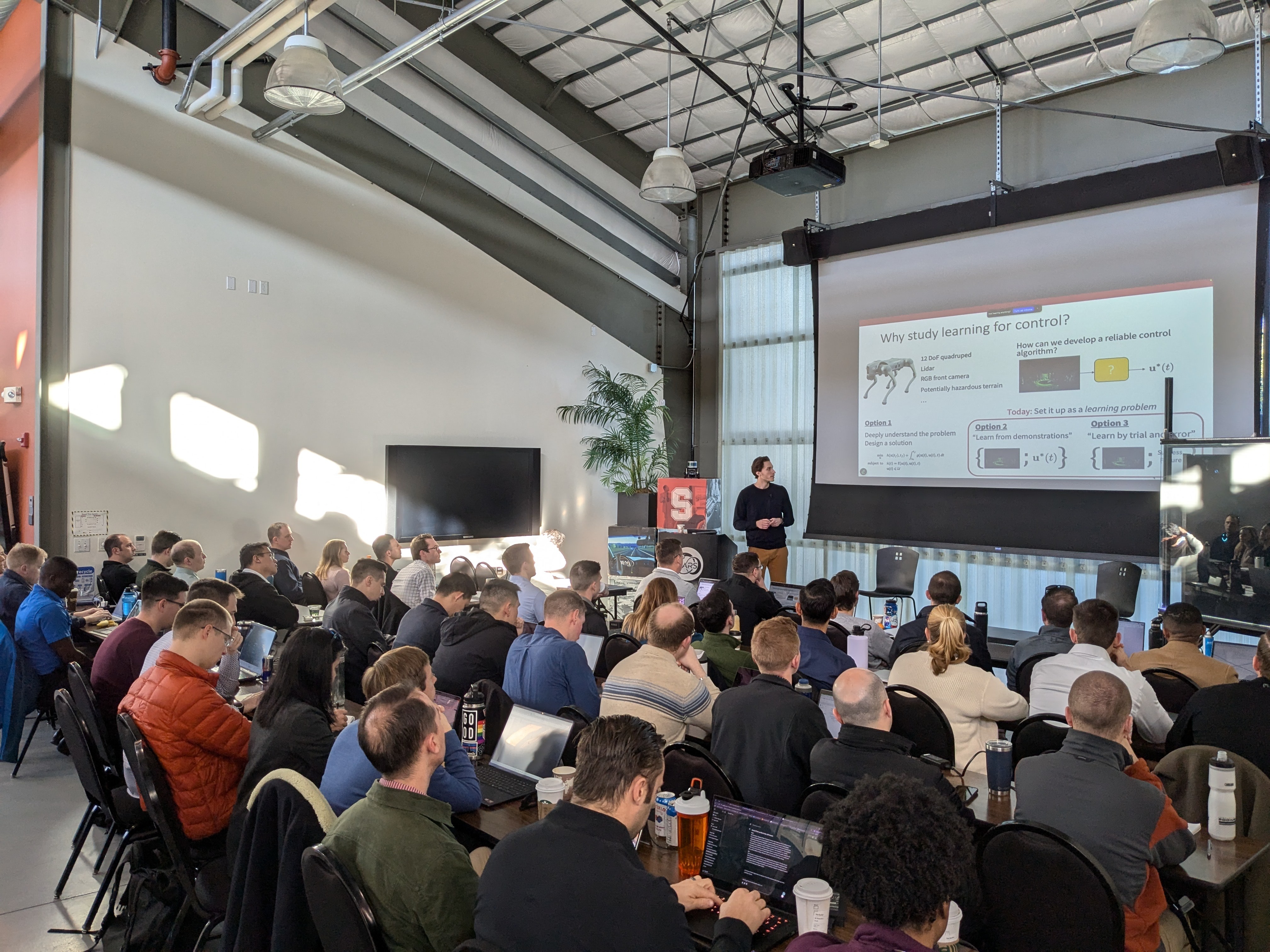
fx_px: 991
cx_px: 635
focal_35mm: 27
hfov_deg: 65.3
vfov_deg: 51.4
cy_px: 476
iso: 52
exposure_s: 1/60
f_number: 1.73
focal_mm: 4.38
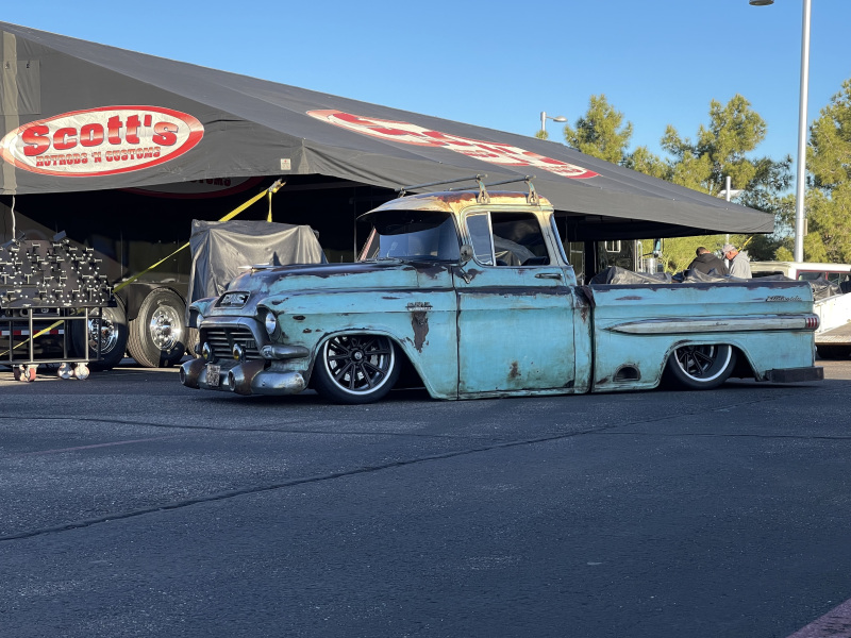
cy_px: 319
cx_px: 426
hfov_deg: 30.3
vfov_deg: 22.9
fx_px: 1573
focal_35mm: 64
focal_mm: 7.5
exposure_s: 1/550
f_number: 2.2
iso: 20
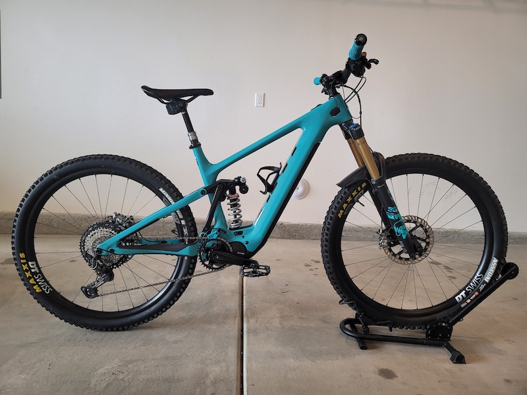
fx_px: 381
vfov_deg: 54.9
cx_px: 264
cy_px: 198
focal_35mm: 25
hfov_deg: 69.4
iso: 250
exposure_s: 1/120
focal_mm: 7
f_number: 1.8
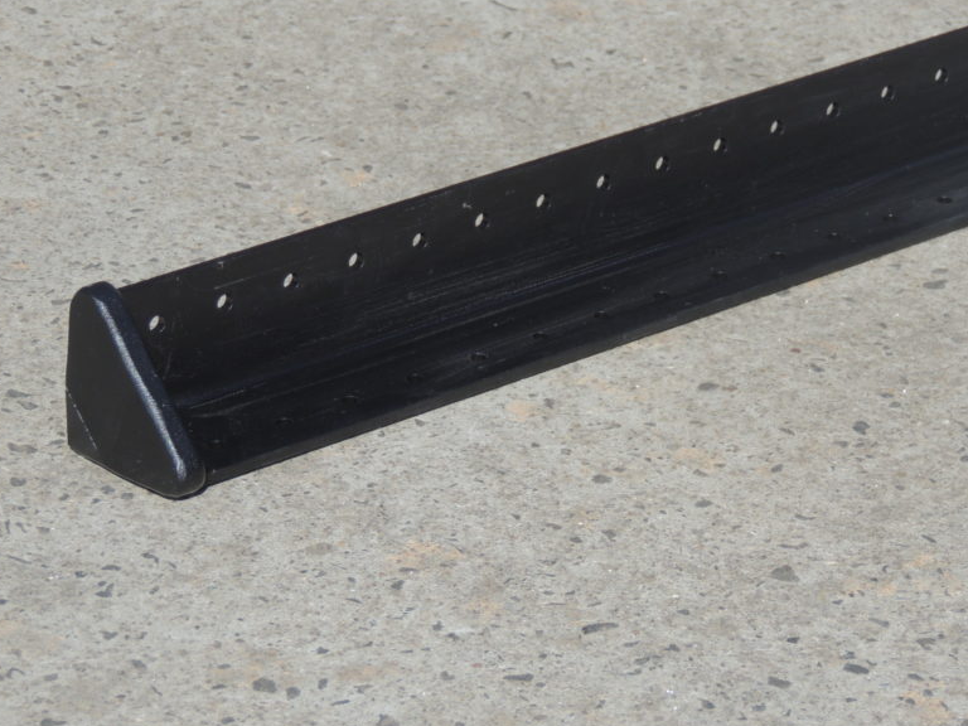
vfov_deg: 8.2
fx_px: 5034
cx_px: 566
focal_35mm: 180
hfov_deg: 11.0
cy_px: 267
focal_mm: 24
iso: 100
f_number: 4.3
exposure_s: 1/640
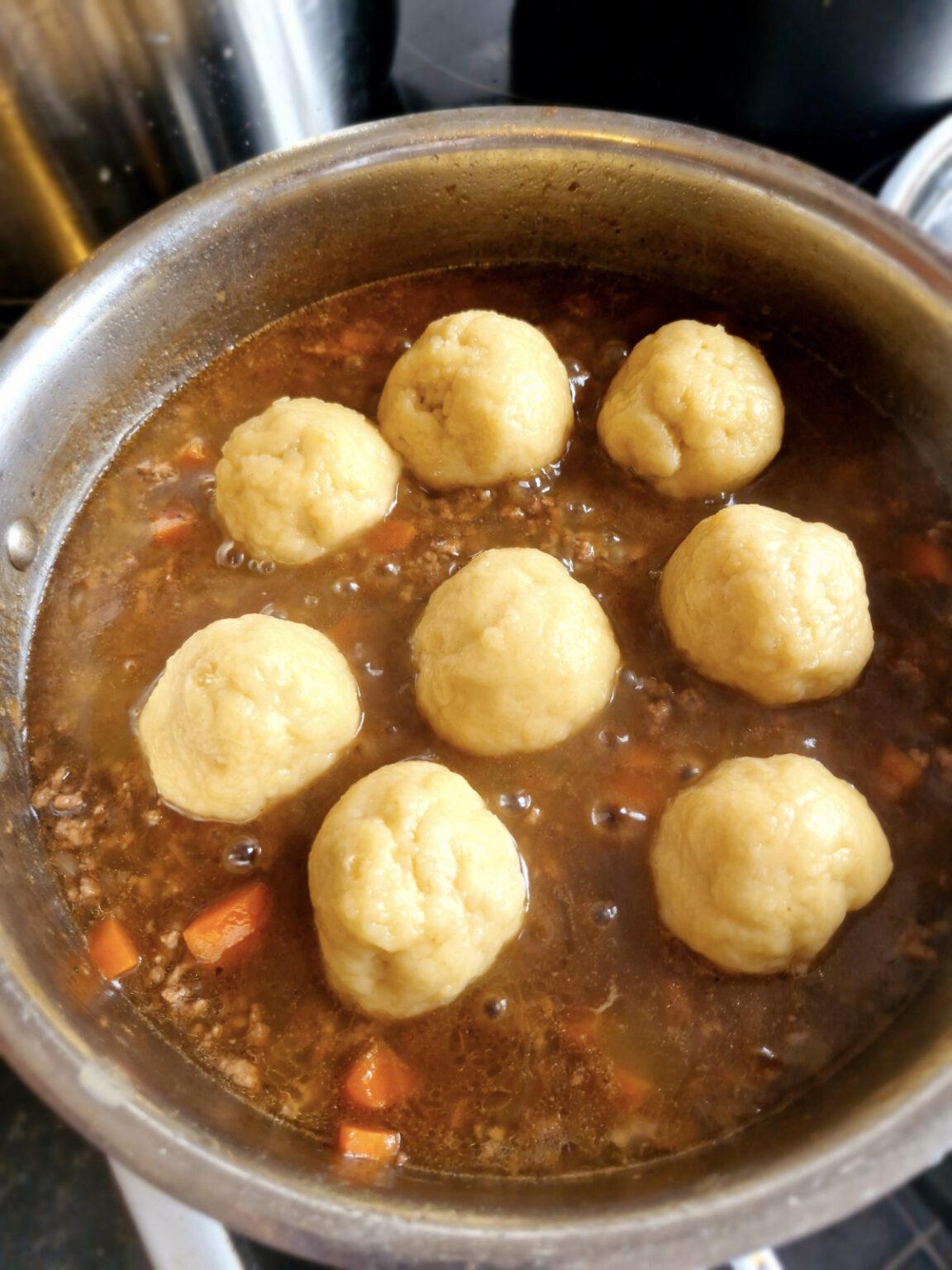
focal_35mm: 23
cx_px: 476
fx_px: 843
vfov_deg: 73.9
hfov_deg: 58.9
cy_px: 635
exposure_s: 1/50
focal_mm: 5.5
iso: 80
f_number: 1.8
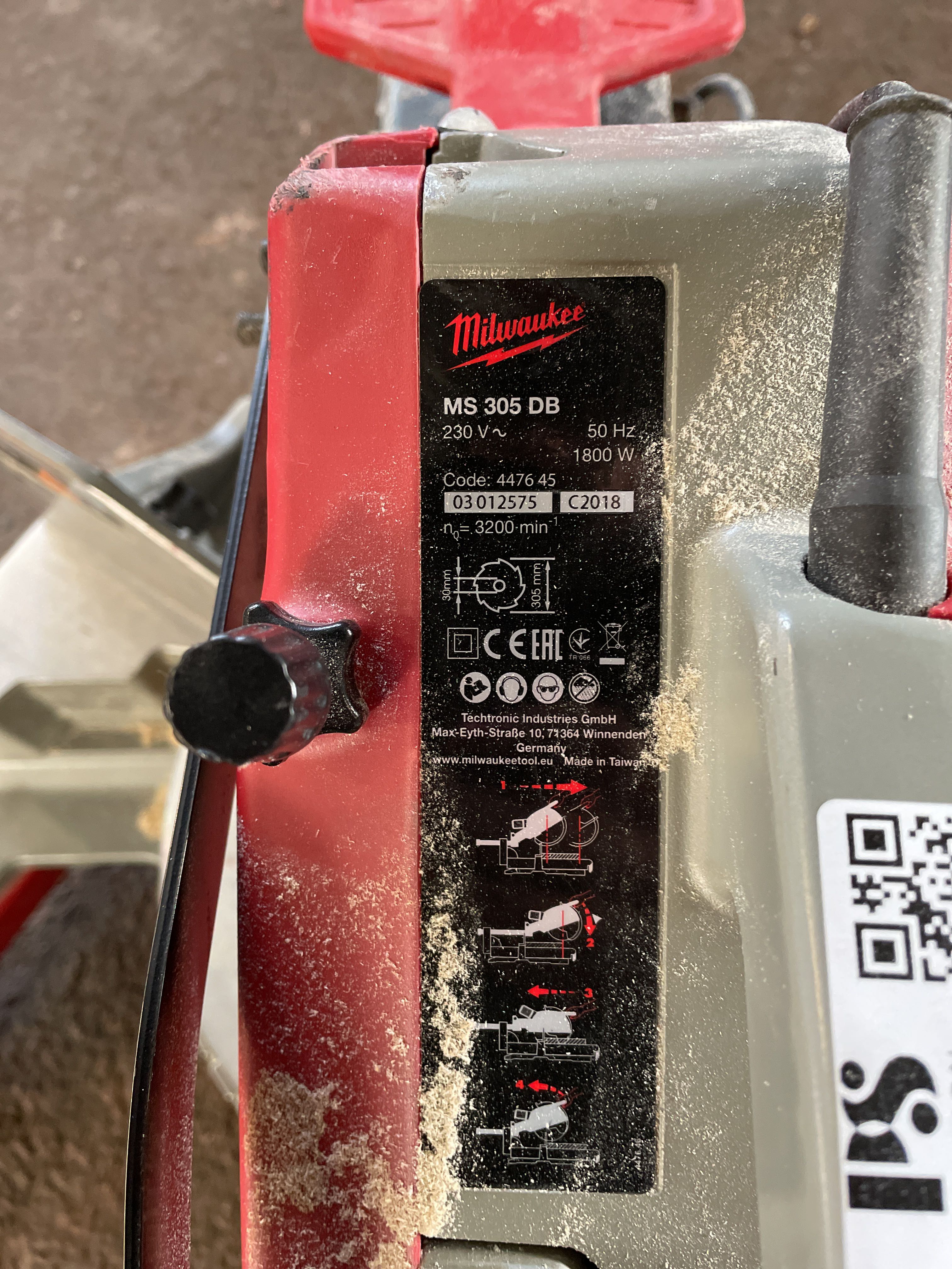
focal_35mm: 26
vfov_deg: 67.3
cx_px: 476
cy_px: 634
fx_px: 953
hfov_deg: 53.1
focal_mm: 4.2
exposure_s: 1/33
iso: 400
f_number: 1.6
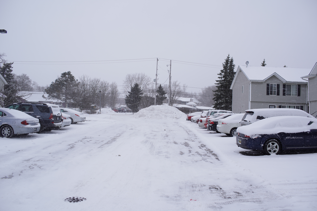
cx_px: 158
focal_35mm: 35
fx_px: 308
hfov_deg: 54.4
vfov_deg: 37.8
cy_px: 106
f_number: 4
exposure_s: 1/250
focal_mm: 35
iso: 100
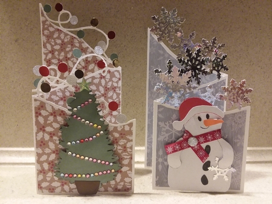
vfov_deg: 51.3
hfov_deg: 65.4
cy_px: 102
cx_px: 136
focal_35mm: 27
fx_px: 212
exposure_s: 1/20
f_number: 1.9
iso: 200
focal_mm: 2.91
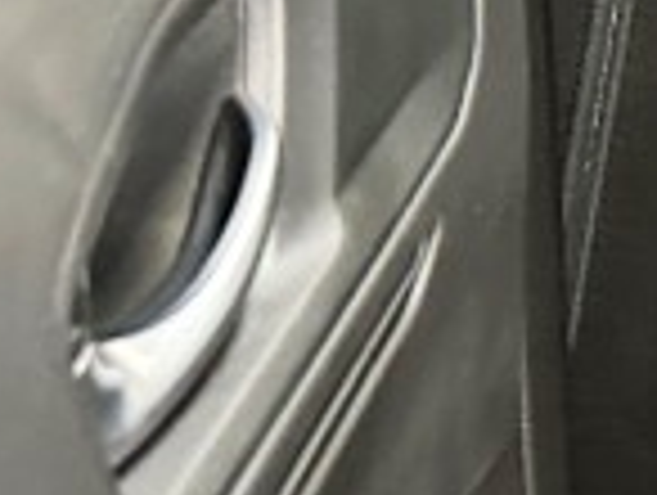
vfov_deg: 8.5
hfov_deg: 9.7
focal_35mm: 168
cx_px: 1800
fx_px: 3194
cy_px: -414
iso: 1000
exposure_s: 1/30
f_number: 1.78
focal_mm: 6.86
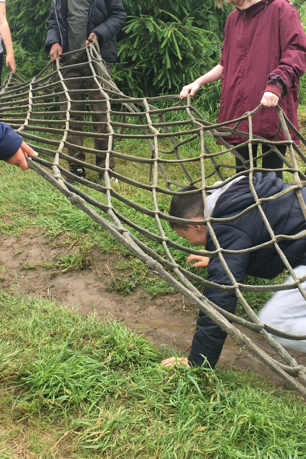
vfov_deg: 37.3
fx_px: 676
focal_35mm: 53
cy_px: 171
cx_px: 165
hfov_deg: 25.5
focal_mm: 4.15
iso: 25
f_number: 2.2
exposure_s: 1/134
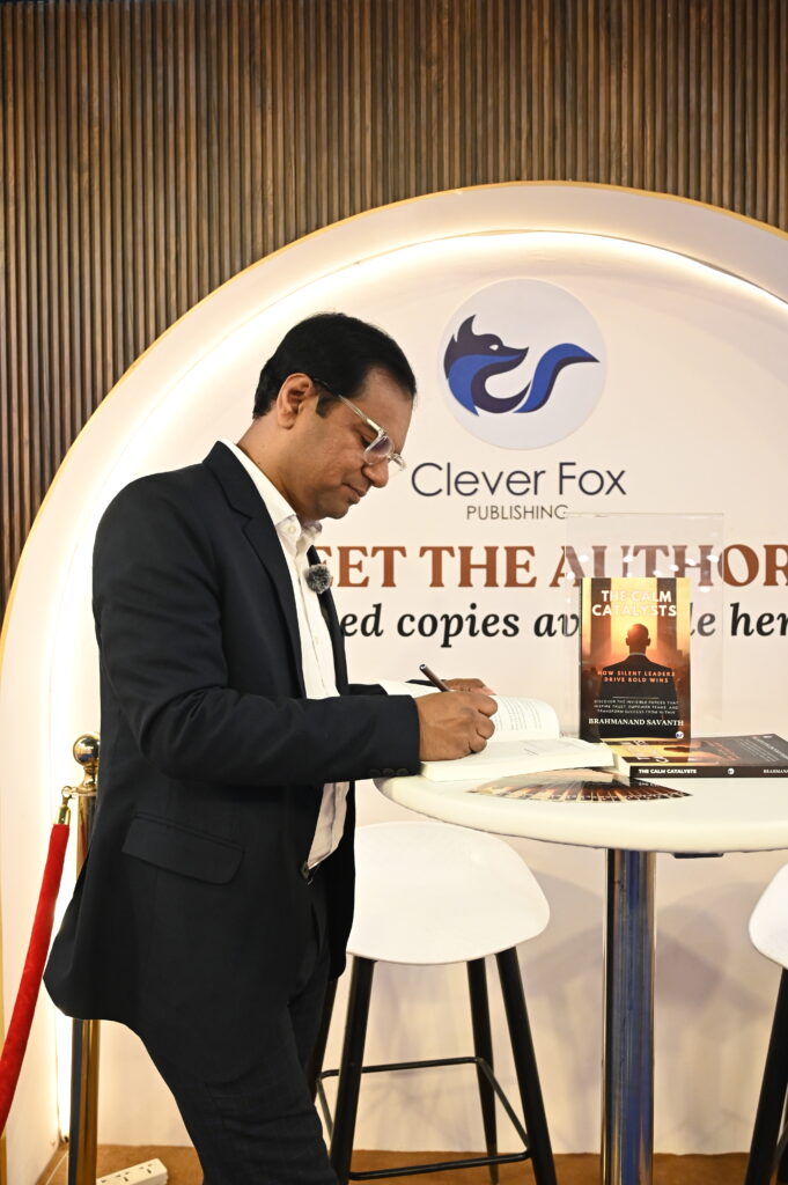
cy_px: 592
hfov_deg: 41.6
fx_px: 1036
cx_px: 394
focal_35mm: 32
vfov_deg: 59.5
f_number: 5.6
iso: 4000
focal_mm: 31.5
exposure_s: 1/250
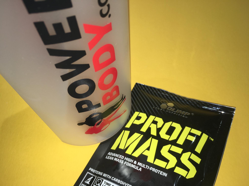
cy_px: 93
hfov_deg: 61.7
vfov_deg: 48.2
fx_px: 209
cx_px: 124
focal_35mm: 29
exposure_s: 1/108
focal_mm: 4.15
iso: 25
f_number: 2.2
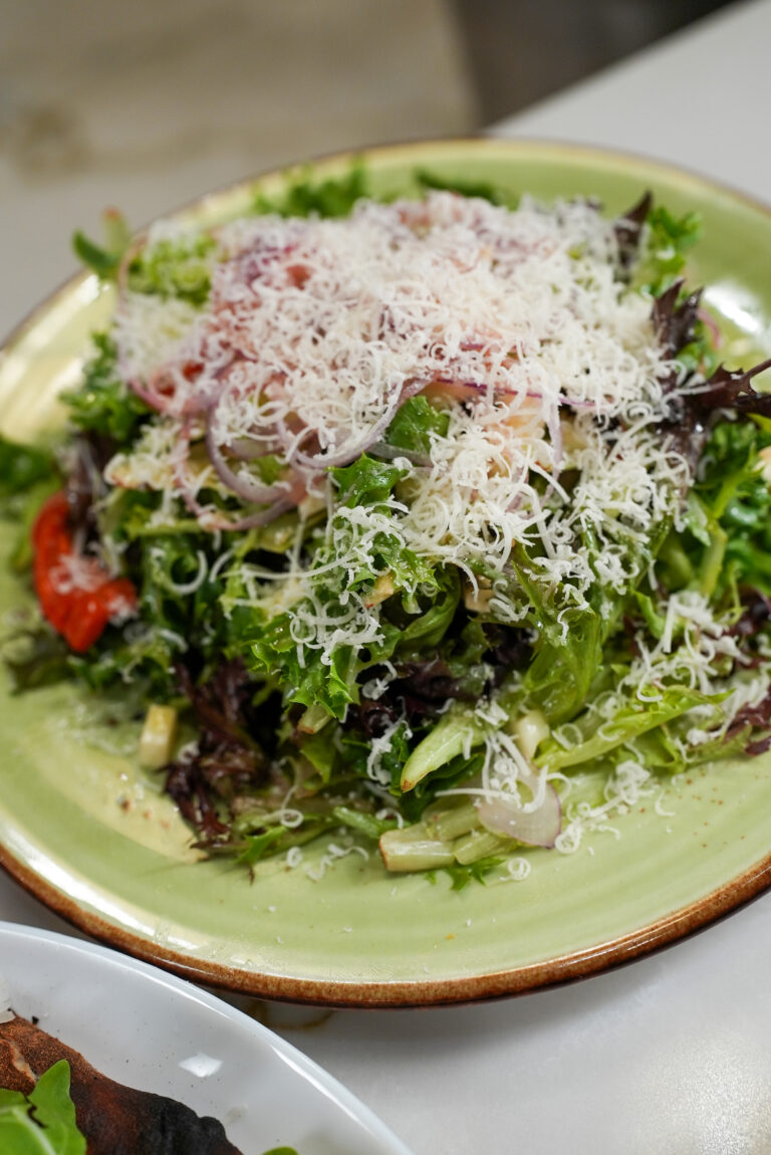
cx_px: 386
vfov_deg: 54.4
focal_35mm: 35
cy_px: 578
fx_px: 1123
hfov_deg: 37.9
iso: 800
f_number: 3.5
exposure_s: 1/160
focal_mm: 35
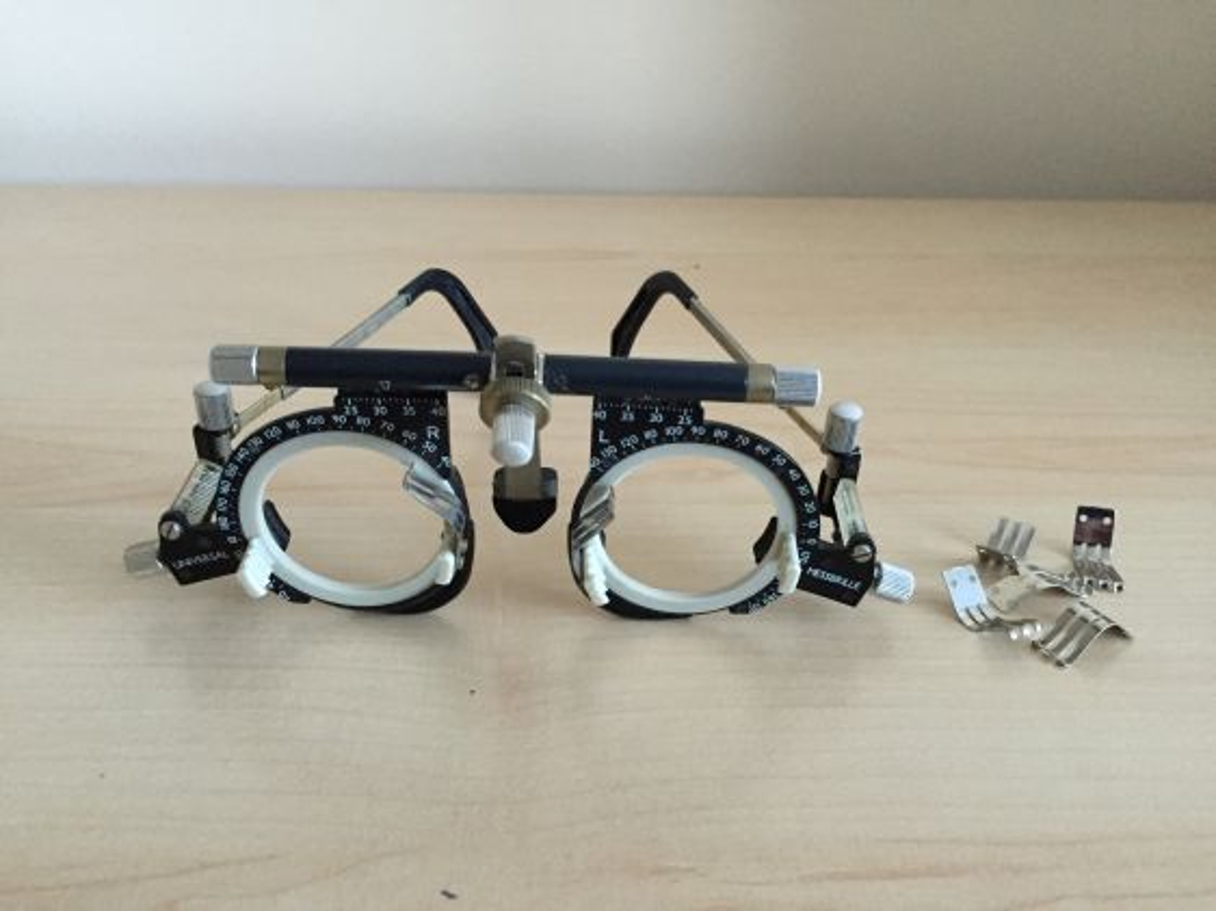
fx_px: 1018
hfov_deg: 61.7
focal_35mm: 29
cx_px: 608
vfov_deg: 48.2
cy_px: 456
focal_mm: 4.15
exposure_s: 1/17
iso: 250
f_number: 2.2
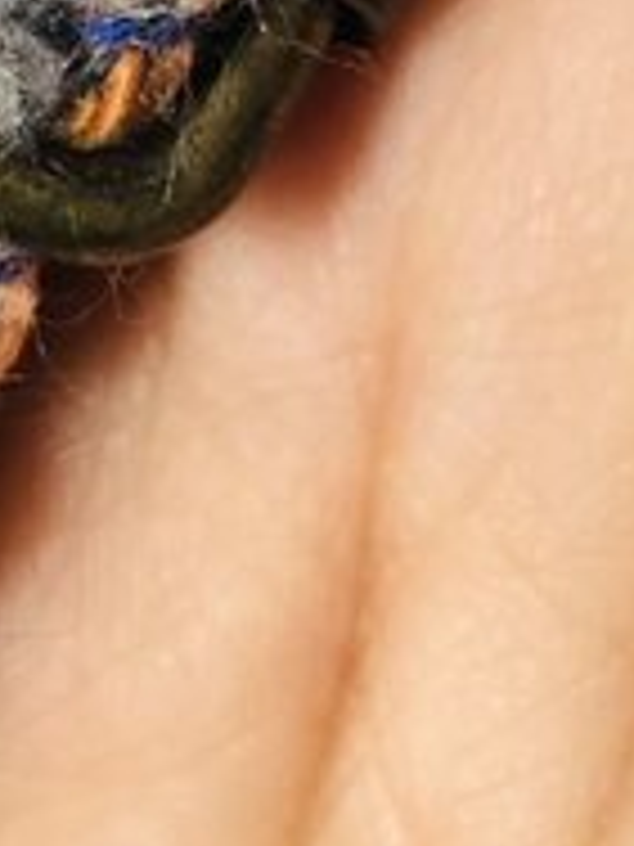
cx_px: -580
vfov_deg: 15.1
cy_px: -101
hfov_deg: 10.8
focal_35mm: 127
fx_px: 3101
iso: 125
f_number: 1.8
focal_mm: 3.99
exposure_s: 1/120
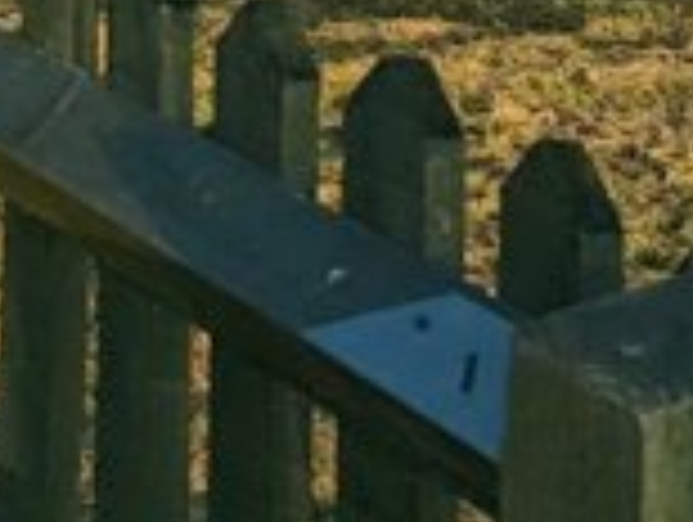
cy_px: -968
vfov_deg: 7.8
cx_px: -1377
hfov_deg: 9.3
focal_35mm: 168
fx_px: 3369
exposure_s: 1/1143
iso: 41
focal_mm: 6.81
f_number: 1.85
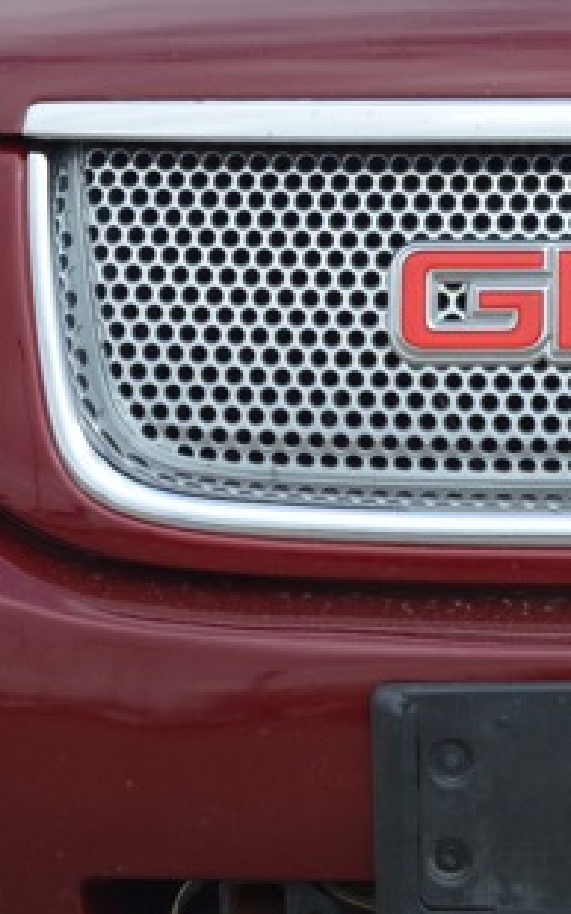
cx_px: 595
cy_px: -10
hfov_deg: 7.4
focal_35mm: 177
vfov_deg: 11.7
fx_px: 4409
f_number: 7.1
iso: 100
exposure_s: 1/200
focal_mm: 28
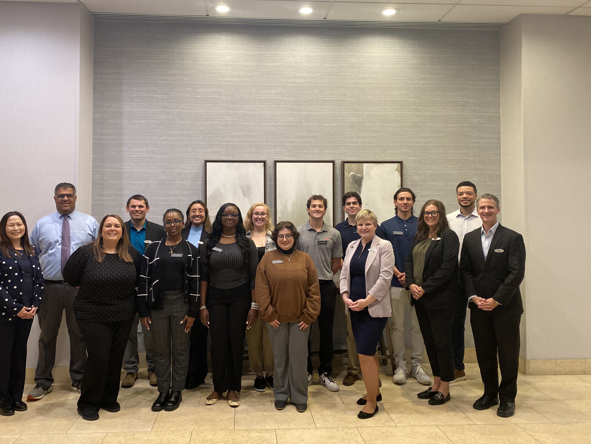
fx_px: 478
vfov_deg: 49.7
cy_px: 209
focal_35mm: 28
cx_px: 275
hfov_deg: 63.4
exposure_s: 1/60
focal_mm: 4.25
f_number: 1.8
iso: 200
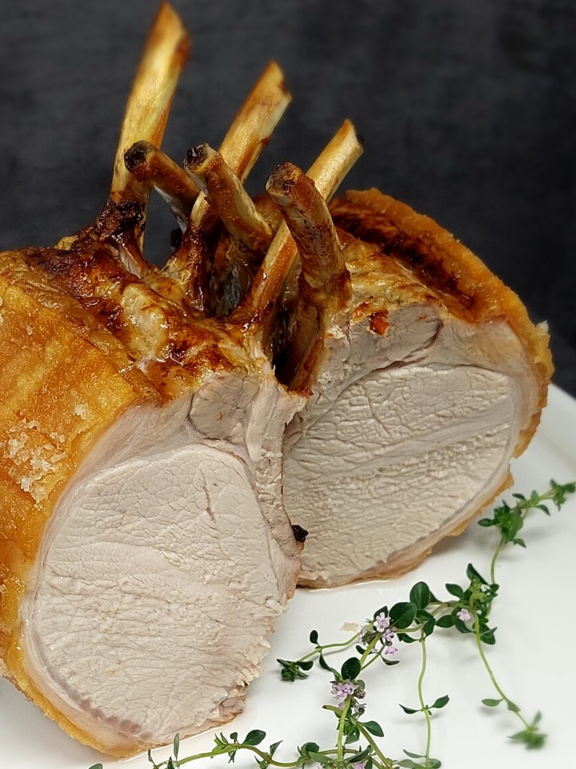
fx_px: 710
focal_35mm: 32
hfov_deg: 43.8
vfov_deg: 56.1
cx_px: 218
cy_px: 481
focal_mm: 5.23
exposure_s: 1/123
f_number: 1.8
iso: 40
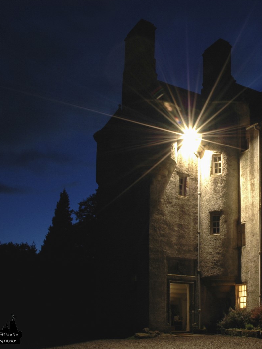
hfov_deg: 33.8
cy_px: 174
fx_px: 404
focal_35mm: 40
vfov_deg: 46.8
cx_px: 241
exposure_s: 15
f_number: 22
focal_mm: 18
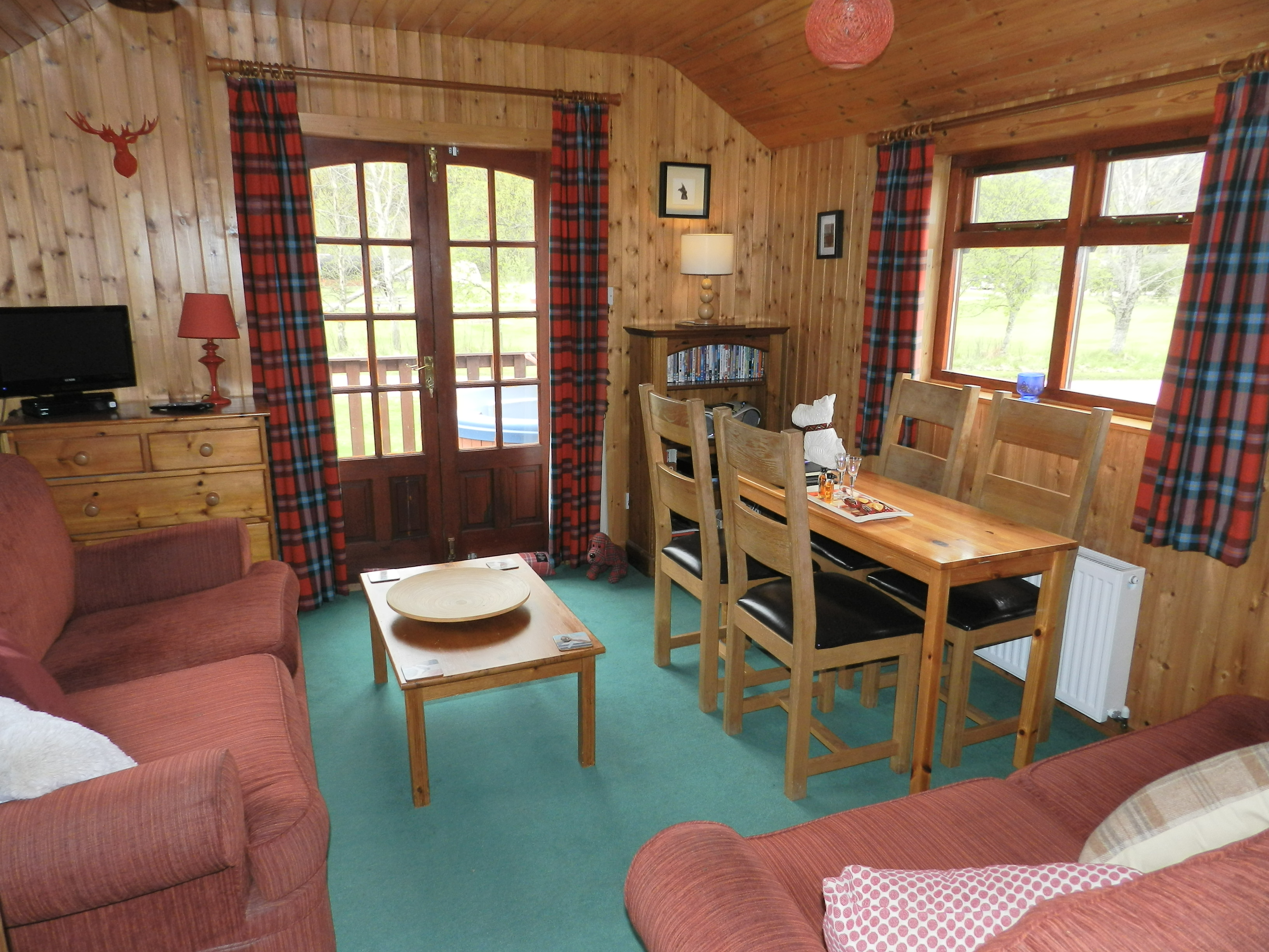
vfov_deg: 58.9
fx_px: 843
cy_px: 476
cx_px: 634
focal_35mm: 23
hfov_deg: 73.9
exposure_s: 1/80
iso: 160
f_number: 3.4
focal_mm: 4
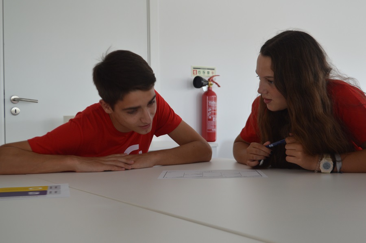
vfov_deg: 28.0
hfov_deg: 41.2
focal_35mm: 48
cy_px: 122
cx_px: 183
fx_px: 487
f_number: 4.8
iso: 400
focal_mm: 32
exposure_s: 1/25
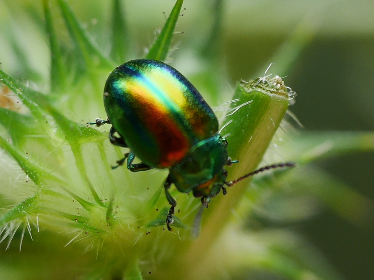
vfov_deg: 16.4
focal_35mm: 90
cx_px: 187
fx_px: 972
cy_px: 140
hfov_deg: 21.8
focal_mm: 45
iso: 200
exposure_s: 1/125
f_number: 3.2
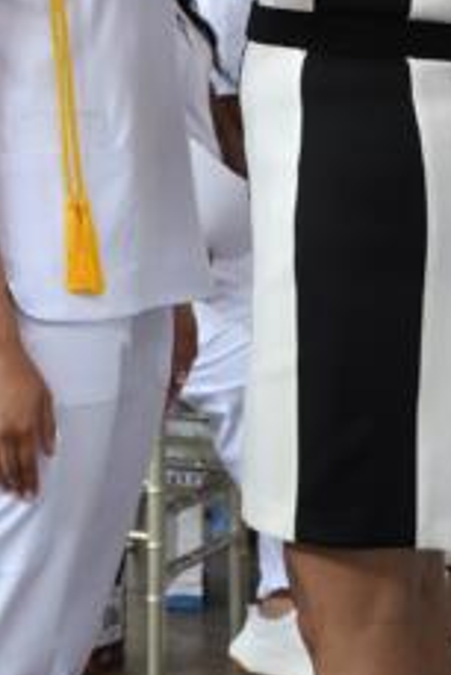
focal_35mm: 229
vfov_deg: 8.9
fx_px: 4296
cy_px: -53
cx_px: 111
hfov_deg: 6.0
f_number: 8
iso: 1000
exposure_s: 1/60
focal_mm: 70
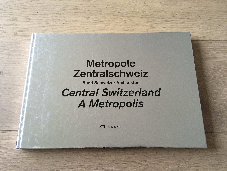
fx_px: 190
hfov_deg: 61.7
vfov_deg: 48.2
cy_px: 86
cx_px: 114
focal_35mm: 29
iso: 160
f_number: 2.2
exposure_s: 1/33
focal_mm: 4.15
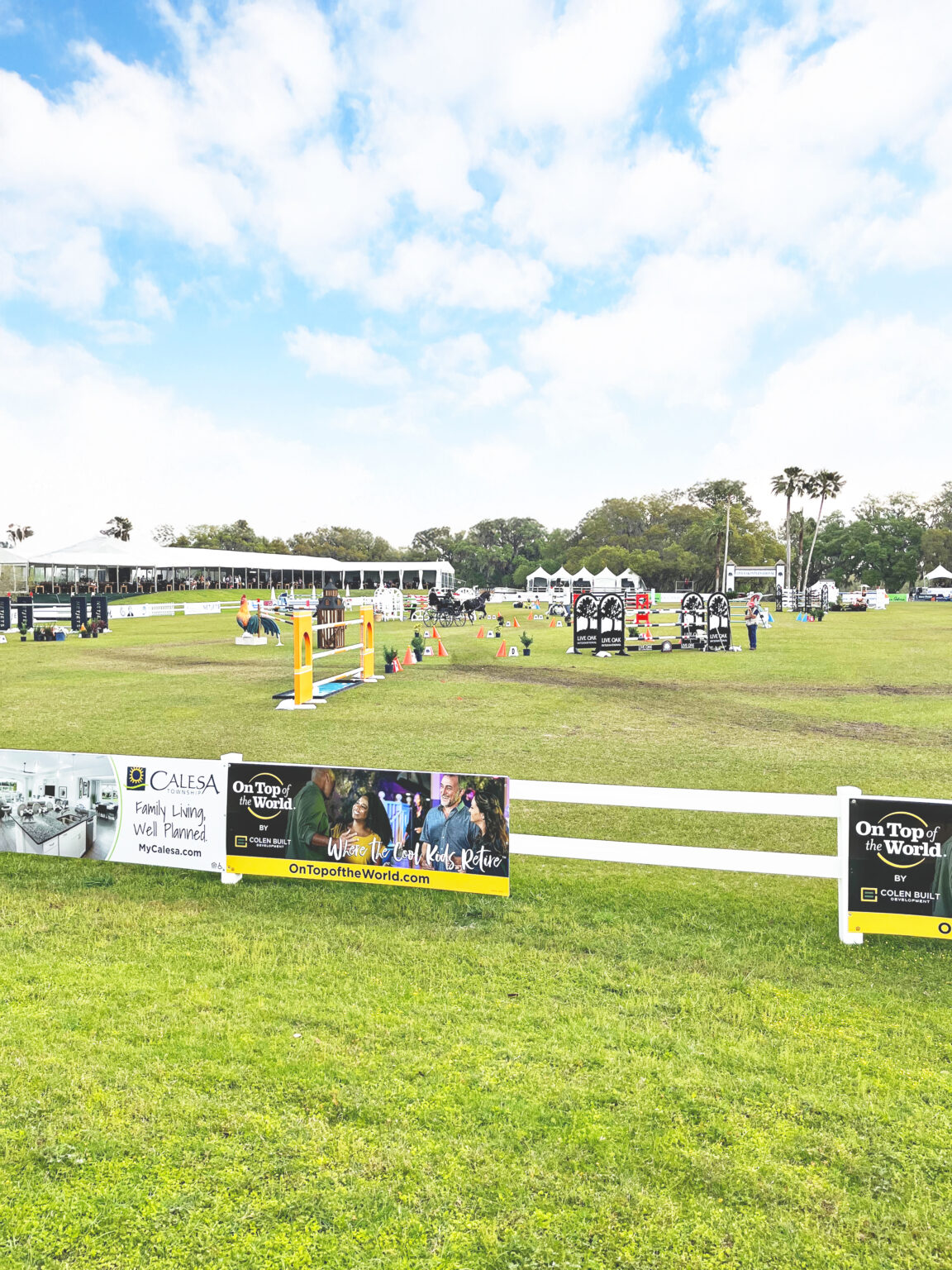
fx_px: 953
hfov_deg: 53.1
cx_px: 476
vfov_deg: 67.3
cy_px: 635
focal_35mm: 26
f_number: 1.6
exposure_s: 1/1151
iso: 50
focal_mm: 5.1
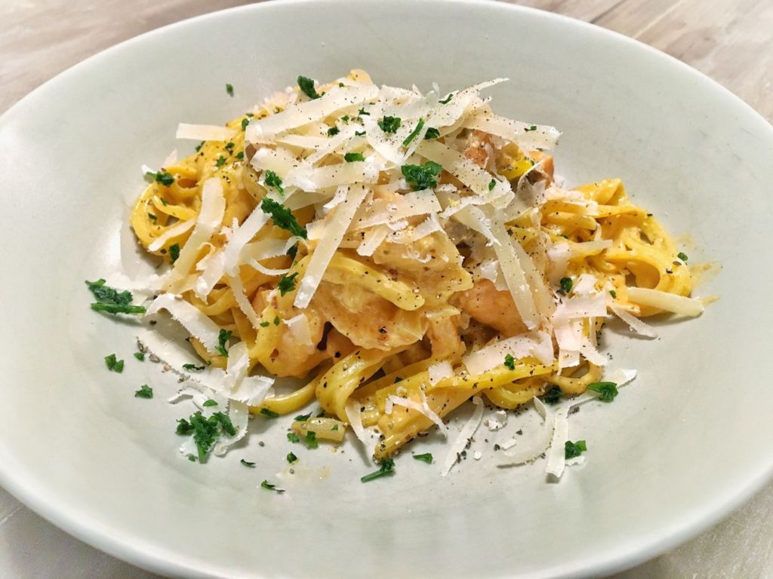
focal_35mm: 29
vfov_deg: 48.2
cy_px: 290
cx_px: 386
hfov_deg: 61.7
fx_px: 648
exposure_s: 1/33
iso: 160
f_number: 2.2
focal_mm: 4.15
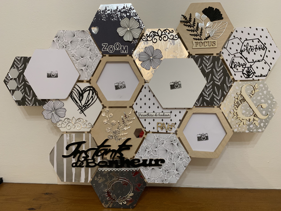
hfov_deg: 67.3
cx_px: 140
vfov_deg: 53.1
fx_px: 211
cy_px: 106
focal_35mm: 26
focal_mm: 4.25
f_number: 1.8
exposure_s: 1/50
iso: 200
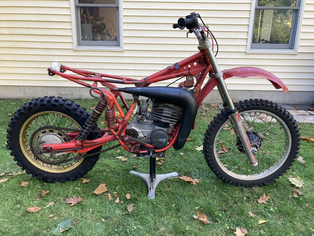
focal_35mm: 28
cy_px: 118
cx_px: 157
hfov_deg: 63.4
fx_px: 254
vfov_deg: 49.7
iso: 64
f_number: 1.8
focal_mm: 3.99
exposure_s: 1/121
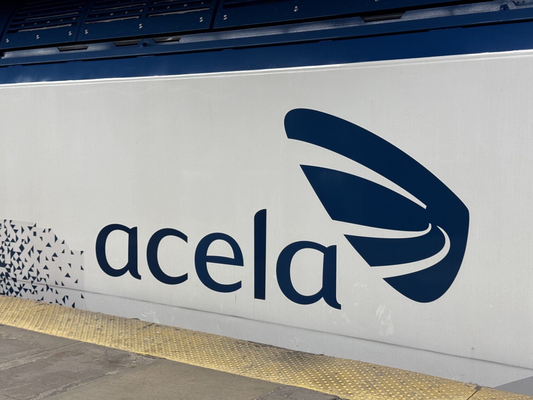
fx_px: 739
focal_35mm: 48
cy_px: 200
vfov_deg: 30.3
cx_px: 266
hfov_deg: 39.7
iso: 64
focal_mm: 6.76
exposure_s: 1/120
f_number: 1.78
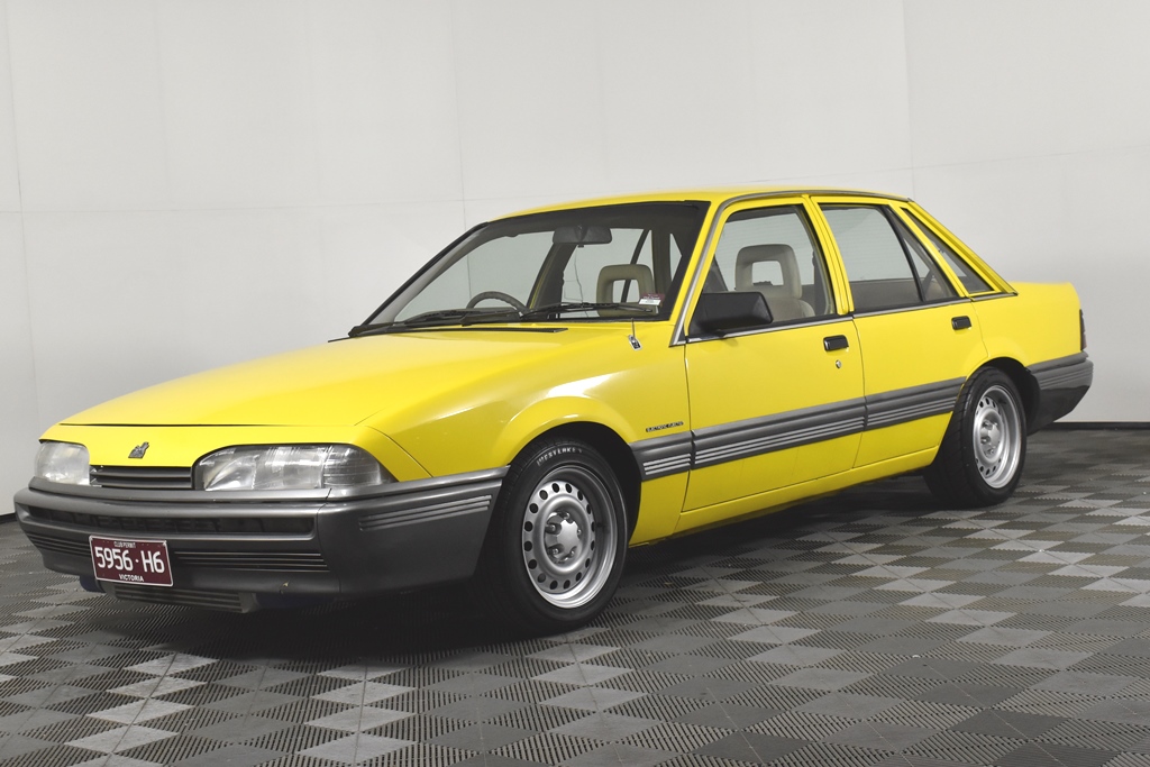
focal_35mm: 52
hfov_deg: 37.8
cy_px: 384
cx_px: 575
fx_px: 1677
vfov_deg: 25.8
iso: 1600
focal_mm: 35
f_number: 8
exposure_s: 1/250
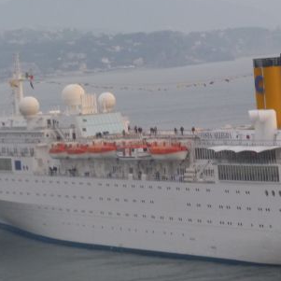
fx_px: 2002
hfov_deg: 8.0
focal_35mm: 218
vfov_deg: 8.0
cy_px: 105
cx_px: 221
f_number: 4.9
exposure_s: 1/60
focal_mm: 20.7
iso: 200
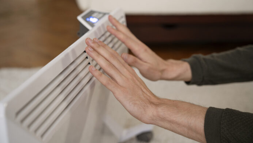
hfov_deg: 36.0
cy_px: 61
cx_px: 127
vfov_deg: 20.7
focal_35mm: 58
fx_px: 389
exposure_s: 1/200
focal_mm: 55
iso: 400
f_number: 2.8
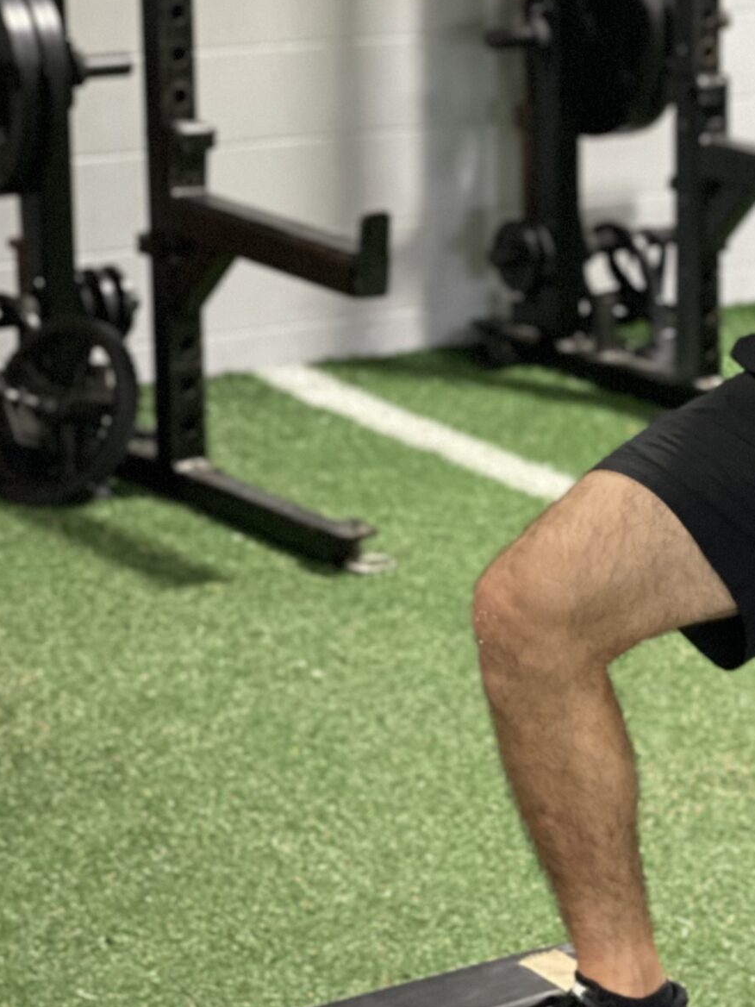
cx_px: 685
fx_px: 3315
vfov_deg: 17.3
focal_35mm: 114
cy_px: 403
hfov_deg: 12.9
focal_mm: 6
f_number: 2
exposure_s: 1/40
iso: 320
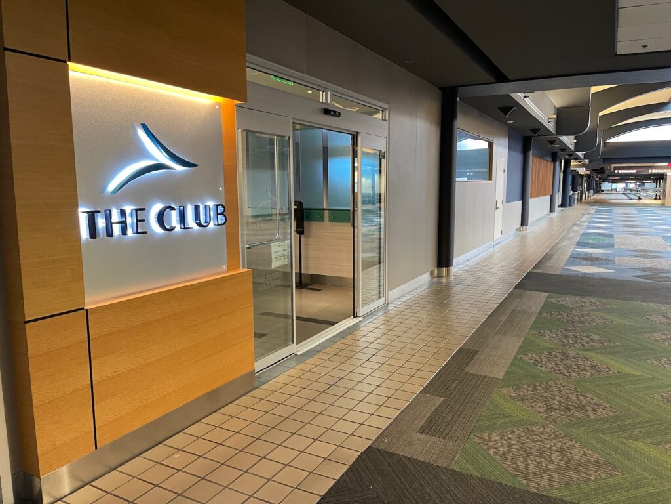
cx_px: 336
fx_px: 504
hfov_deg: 67.3
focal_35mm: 26
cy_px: 252
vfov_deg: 53.1
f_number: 1.6
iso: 320
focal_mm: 5.1
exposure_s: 1/60
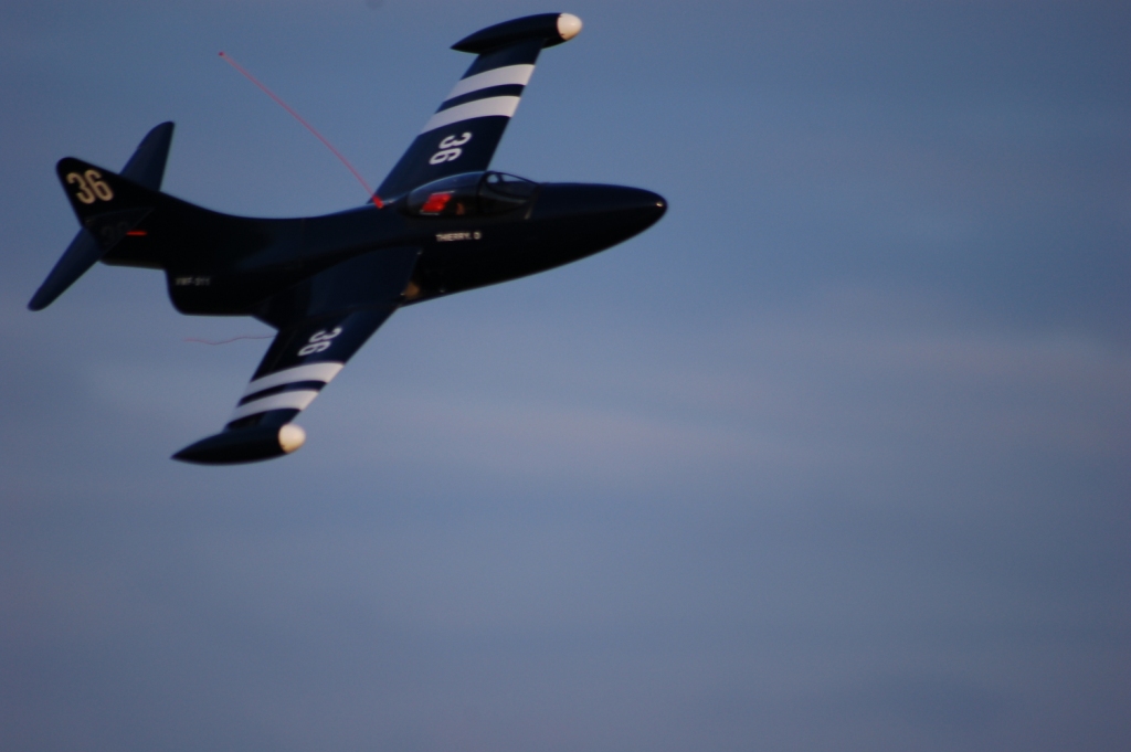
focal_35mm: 450
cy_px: 376
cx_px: 566
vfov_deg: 3.1
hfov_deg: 4.6
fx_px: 14126
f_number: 5.6
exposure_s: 1/500
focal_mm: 300
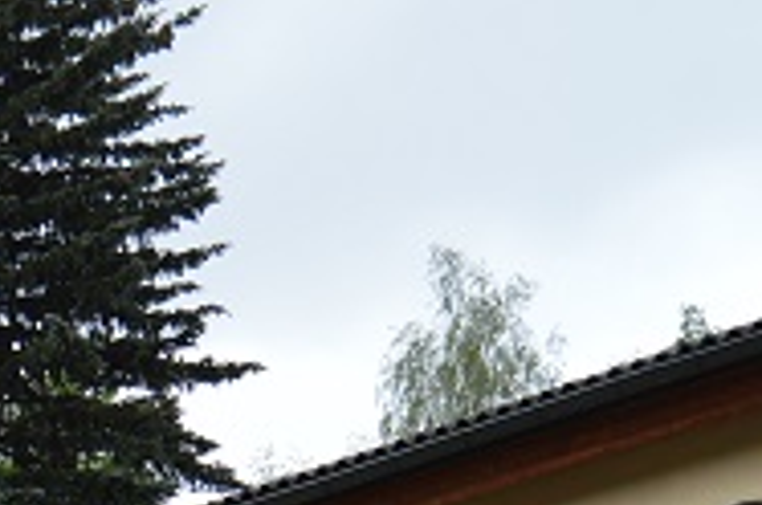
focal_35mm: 167
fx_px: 3529
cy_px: 1077
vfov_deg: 7.8
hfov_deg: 11.5
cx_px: -603
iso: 100
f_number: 7.1
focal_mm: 26
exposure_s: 1/200
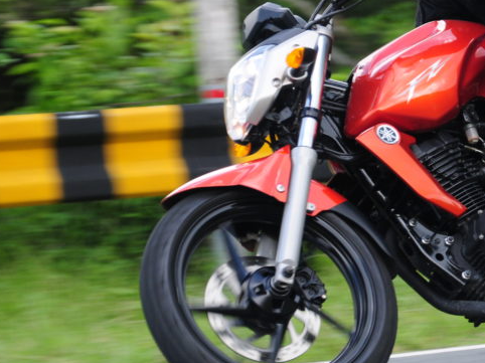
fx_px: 3431
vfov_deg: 6.1
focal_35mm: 245
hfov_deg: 8.0
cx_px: 484
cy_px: 81
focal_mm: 80
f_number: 5.3
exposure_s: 1/320
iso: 400
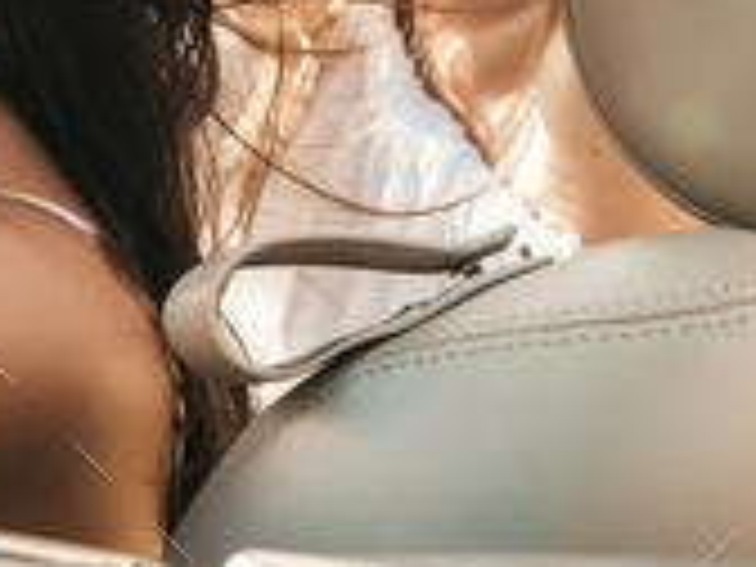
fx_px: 3538
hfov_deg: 11.8
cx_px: -248
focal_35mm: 162
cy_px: -209
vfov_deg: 9.0
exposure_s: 1/320
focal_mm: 23
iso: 100
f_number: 3.2
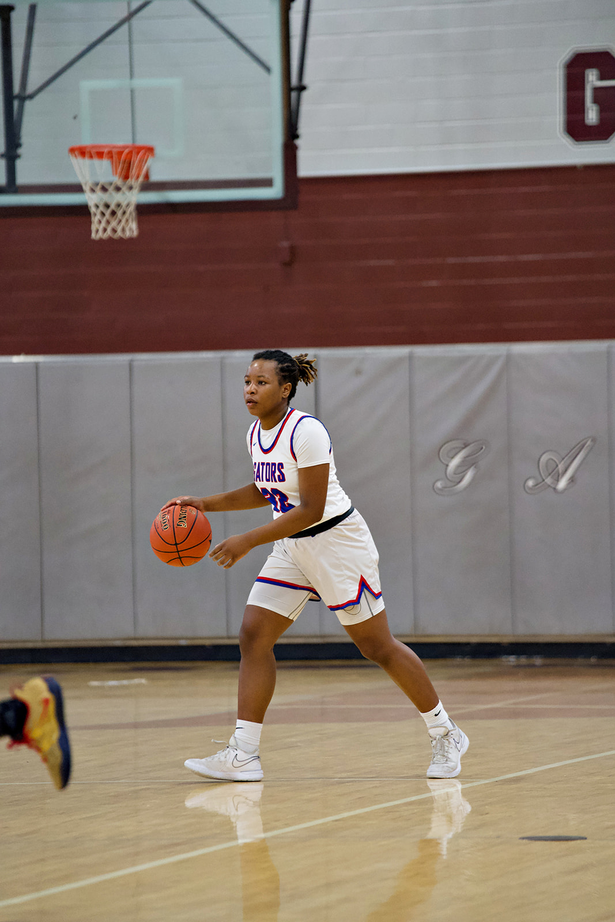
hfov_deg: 6.9
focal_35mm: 200
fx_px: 5123
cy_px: 461
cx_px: 308
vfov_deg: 10.3
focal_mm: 200
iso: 5000
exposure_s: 1/1000
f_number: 3.2
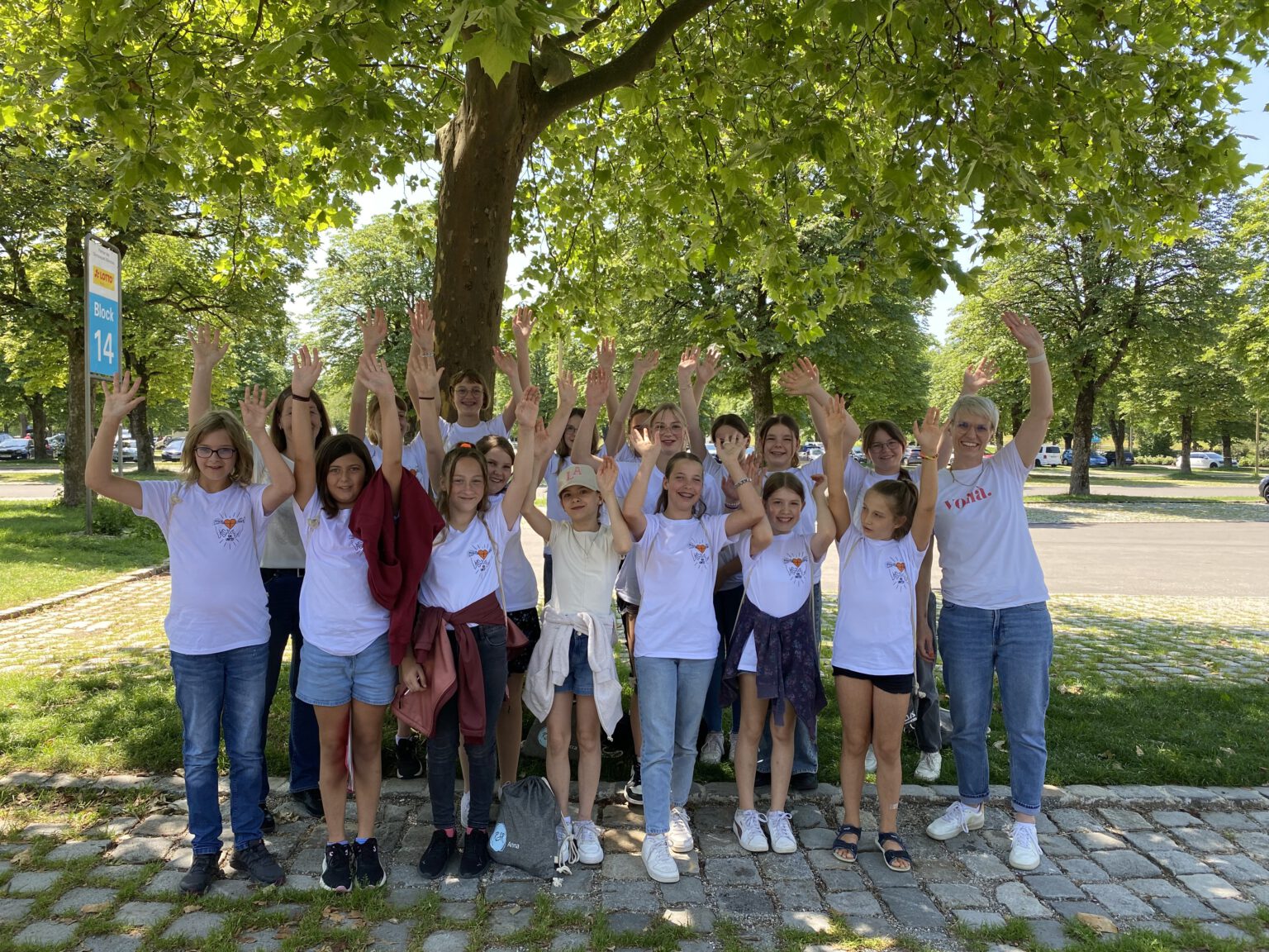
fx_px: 953
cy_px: 476
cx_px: 634
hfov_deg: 67.3
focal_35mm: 26
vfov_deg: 53.1
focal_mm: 4.25
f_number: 1.8
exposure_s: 1/288
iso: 32
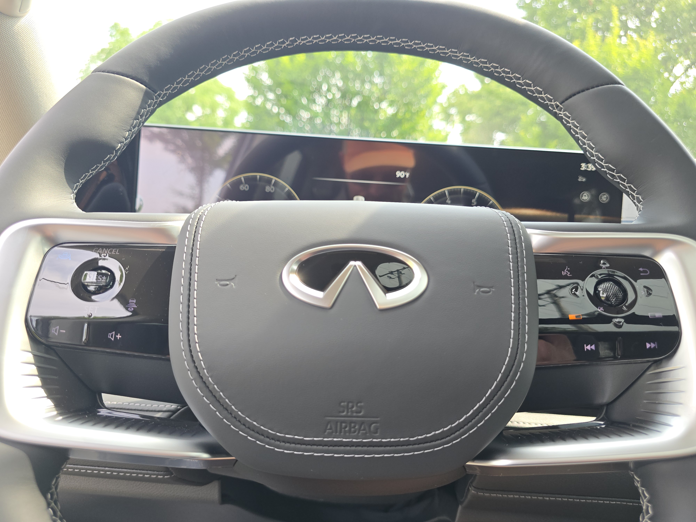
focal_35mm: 23
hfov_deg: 73.9
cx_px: 348
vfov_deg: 58.9
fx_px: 462
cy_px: 261
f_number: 1.7
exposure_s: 1/180
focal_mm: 6.3
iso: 32
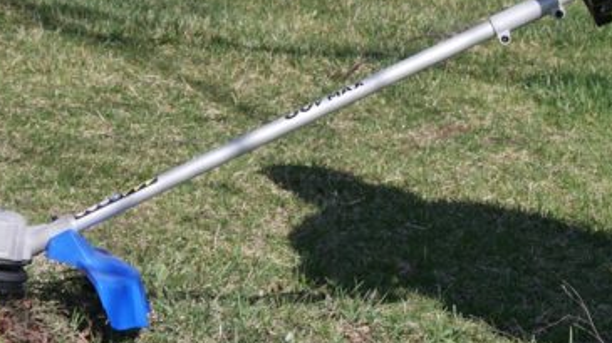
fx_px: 2790
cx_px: 316
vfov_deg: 7.0
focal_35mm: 172
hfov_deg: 12.5
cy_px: 264
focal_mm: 46
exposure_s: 1/400
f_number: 7.1
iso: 200
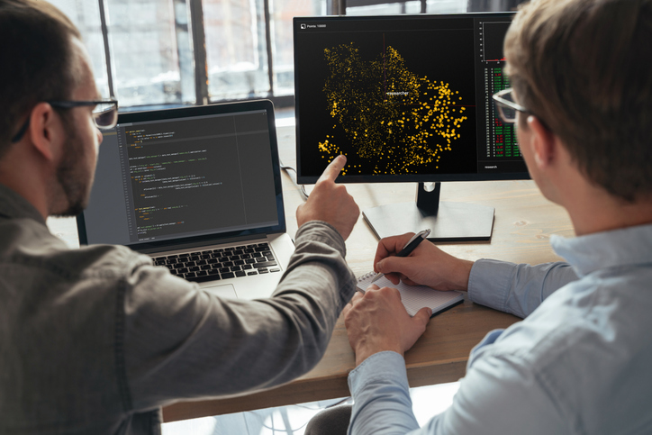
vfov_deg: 26.0
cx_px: 326
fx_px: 942
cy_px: 218
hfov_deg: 38.2
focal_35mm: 52
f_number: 4.5
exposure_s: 1/60
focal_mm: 52
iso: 100
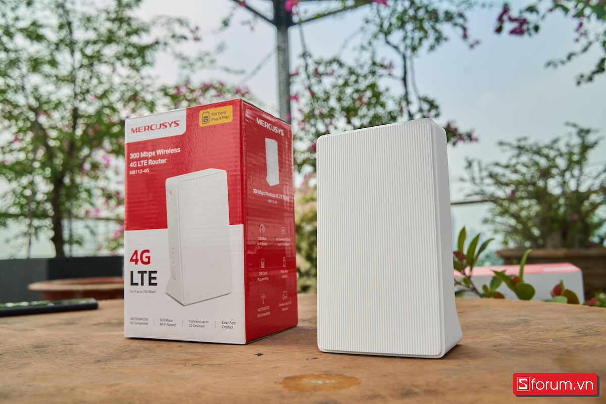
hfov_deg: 63.7
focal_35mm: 29
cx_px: 303
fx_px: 488
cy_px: 202
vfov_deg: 45.0
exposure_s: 1/200
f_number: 6.3
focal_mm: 29
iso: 100
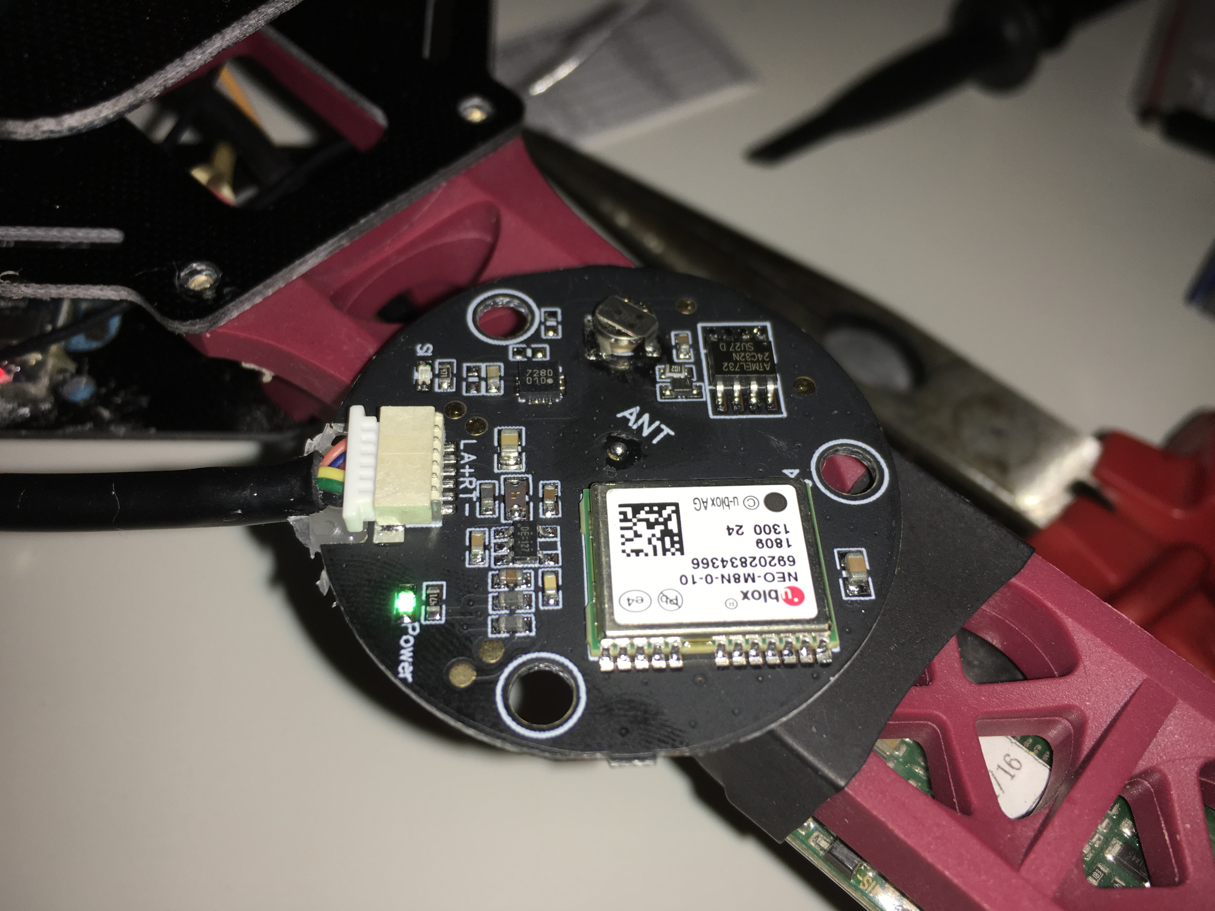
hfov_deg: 61.7
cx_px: 608
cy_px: 456
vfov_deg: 48.2
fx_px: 1018
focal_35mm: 29
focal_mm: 4.15
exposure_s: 1/305
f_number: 2.2
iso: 25
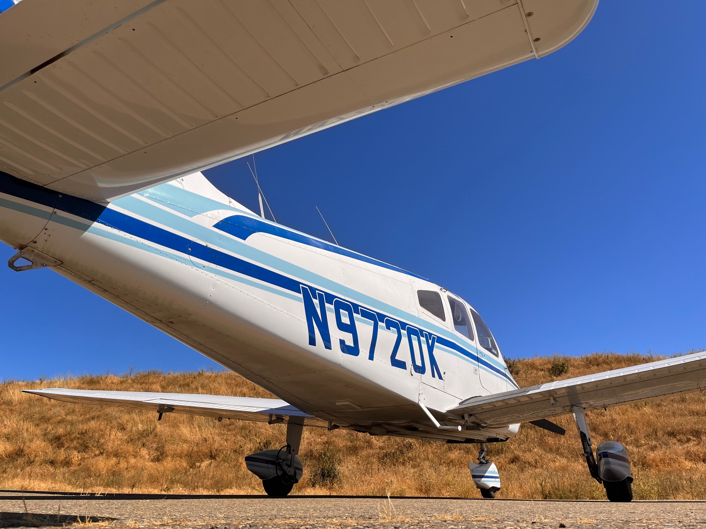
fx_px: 530
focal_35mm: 26
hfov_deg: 67.3
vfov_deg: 53.1
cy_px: 264
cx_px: 353
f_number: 1.6
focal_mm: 5.1
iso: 50
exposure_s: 1/5556
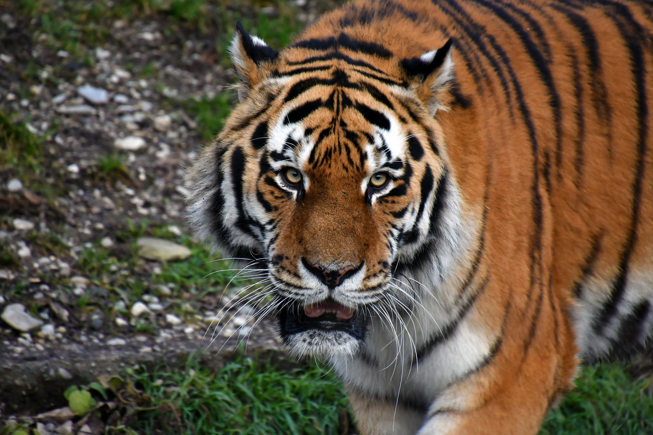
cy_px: 218
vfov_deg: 2.3
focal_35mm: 600
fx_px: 10882
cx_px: 326
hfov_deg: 3.4
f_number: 7.1
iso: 800
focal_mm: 400
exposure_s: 1/320
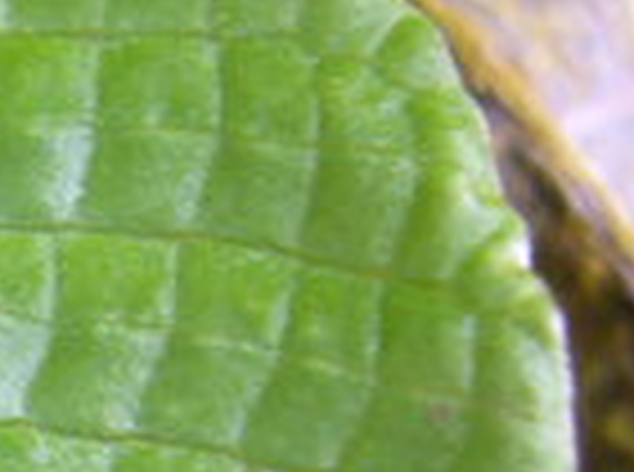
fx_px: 3106
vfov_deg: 8.7
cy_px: 387
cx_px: -304
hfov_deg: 11.2
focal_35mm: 170
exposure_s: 1/25
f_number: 2.8
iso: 100
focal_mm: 5.8
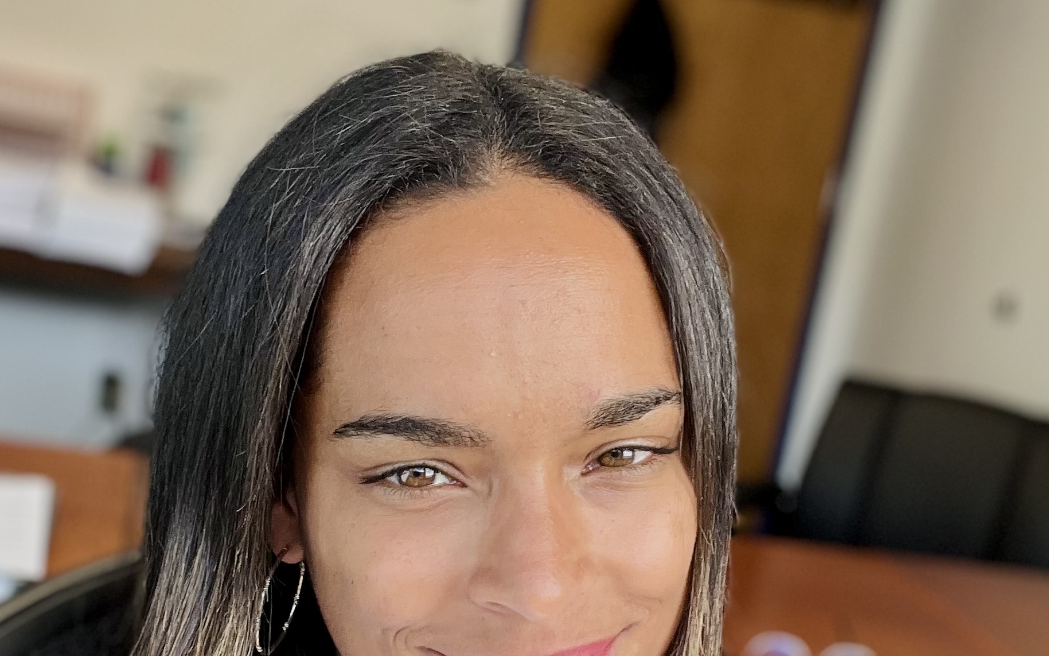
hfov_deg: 46.2
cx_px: 525
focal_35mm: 43
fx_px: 1229
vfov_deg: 27.9
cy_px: 669
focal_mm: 2.71
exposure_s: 1/121
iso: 80
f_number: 2.2
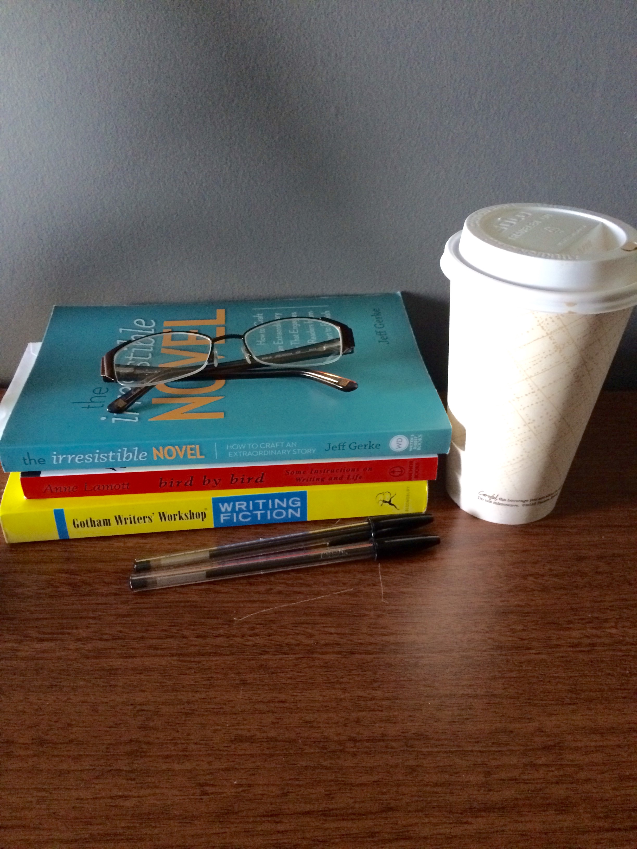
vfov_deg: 61.7
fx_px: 712
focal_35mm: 29
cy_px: 424
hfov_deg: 48.2
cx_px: 318
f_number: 2.2
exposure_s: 1/15
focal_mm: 4.15
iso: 320
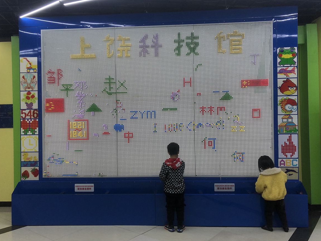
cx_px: 159
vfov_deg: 48.2
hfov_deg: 61.7
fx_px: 269
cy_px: 123
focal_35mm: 29
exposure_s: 1/100
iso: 40
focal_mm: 4
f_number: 1.8
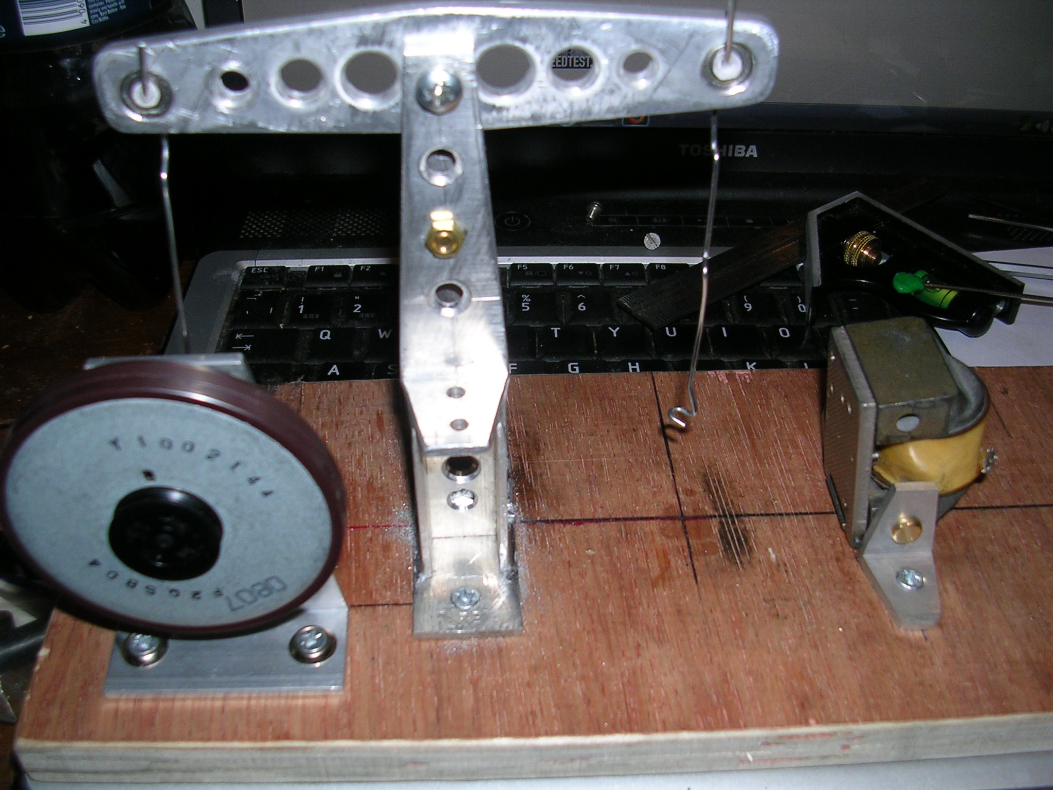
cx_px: 526
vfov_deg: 37.7
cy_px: 395
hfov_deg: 49.0
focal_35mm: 38
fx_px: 1156
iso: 50
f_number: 2.8
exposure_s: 1/60.1
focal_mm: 5.8
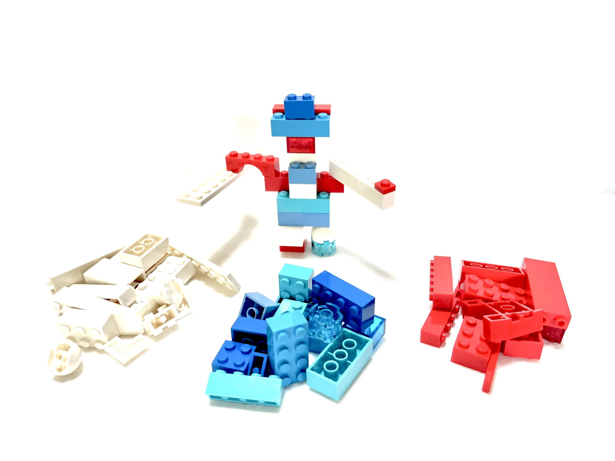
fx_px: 462
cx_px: 308
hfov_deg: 67.3
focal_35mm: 26
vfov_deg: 53.1
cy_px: 230
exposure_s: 1/122
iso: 40
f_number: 1.6
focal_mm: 5.1
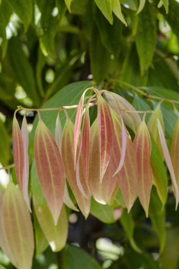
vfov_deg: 14.5
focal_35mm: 142
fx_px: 1055
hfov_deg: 9.7
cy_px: 147
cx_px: 95
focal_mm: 85
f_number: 8
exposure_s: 1/100
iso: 200
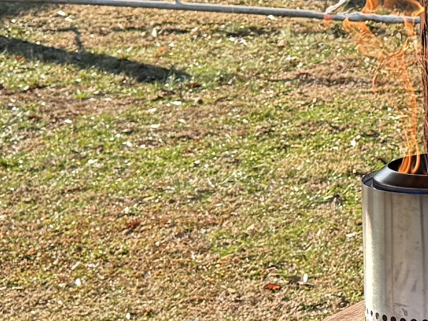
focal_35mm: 155
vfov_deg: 9.5
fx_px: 1916
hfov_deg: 11.6
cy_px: 34
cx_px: 831
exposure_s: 1/1493
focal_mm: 6.76
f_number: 1.78
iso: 100
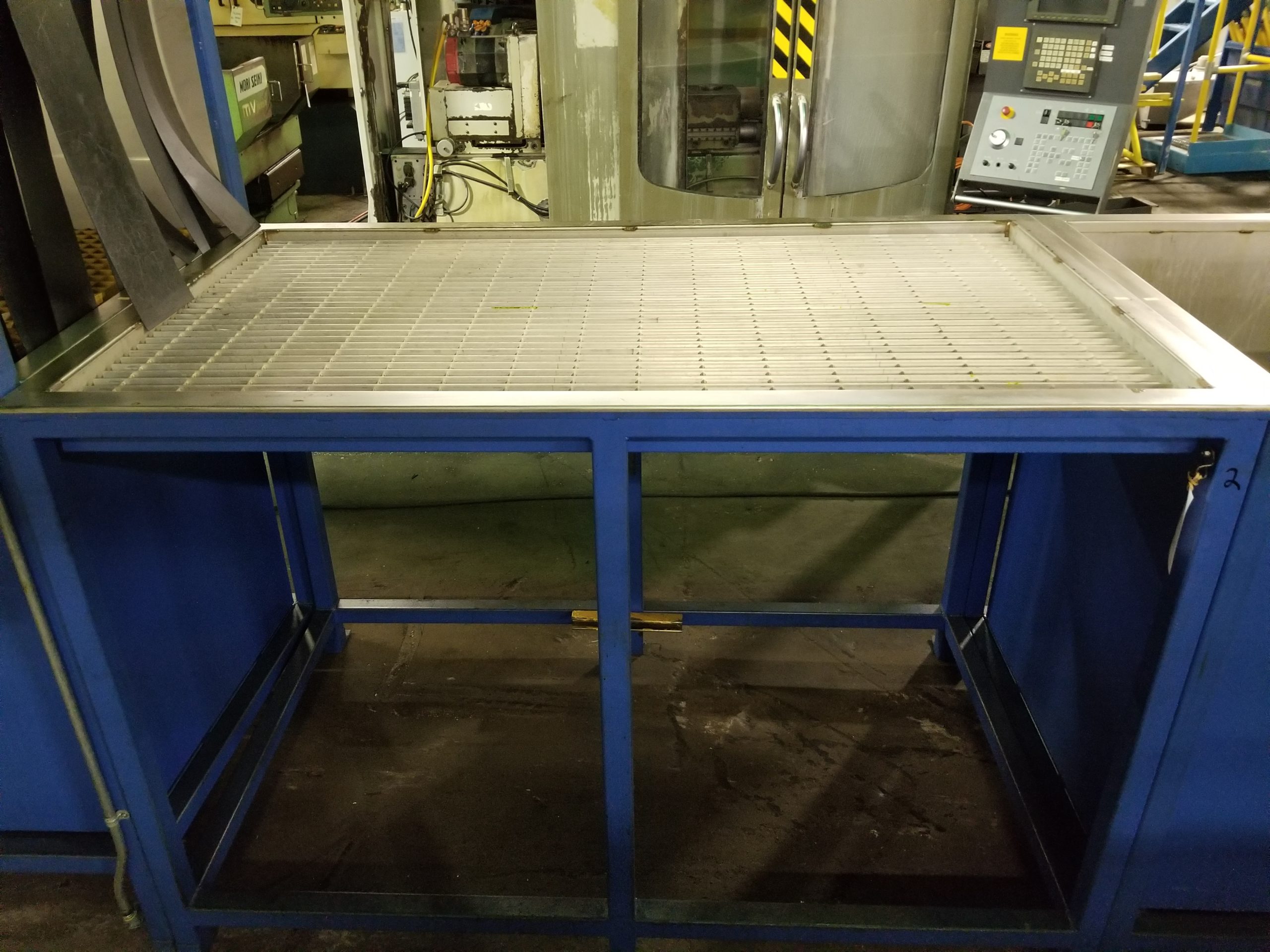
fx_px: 954
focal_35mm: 26
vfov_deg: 53.1
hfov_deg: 67.3
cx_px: 635
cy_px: 476
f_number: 1.7
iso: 500
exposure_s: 1/10
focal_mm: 4.25
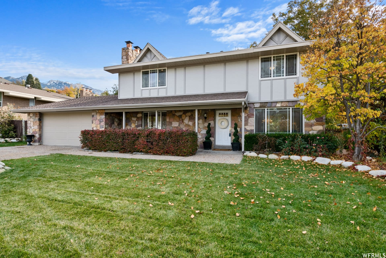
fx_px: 193
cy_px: 129
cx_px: 193
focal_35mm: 18
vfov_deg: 67.4
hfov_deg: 90.0
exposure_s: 1/320
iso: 200
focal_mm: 18
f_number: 9
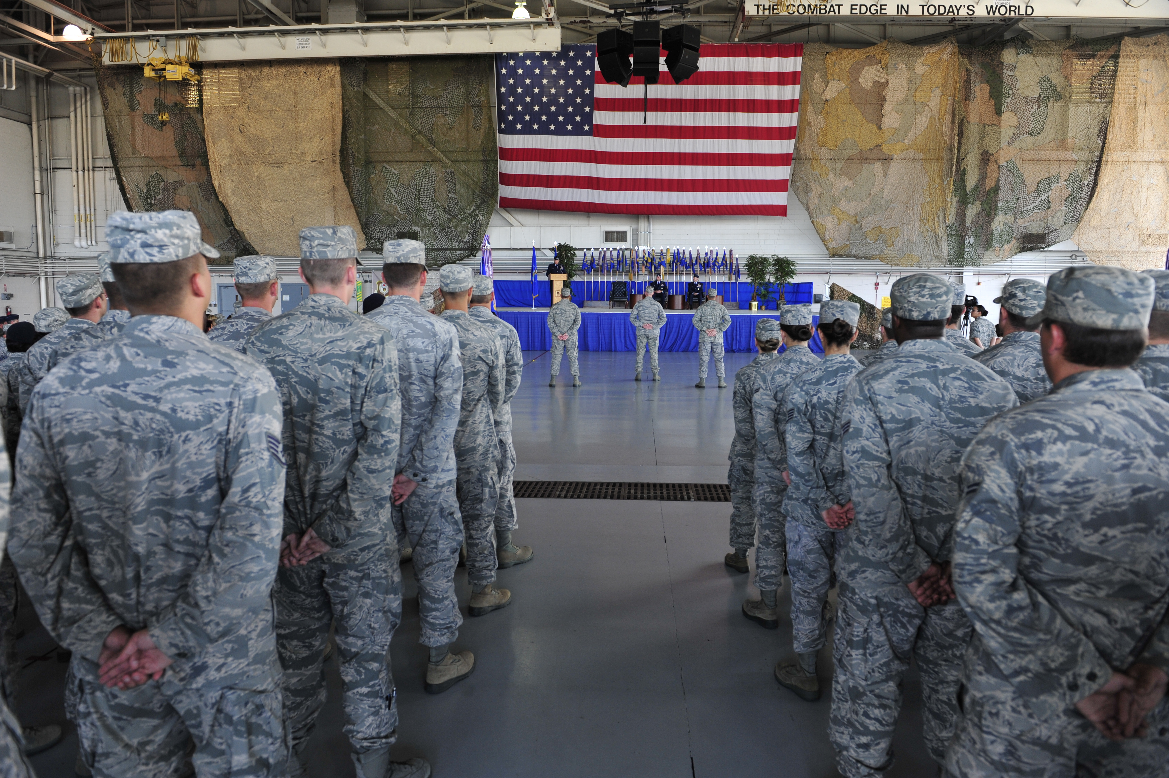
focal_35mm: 24
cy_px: 389
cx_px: 584
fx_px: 779
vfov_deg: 53.1
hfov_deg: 73.8
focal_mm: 24
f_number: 5
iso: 640
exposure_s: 1/200
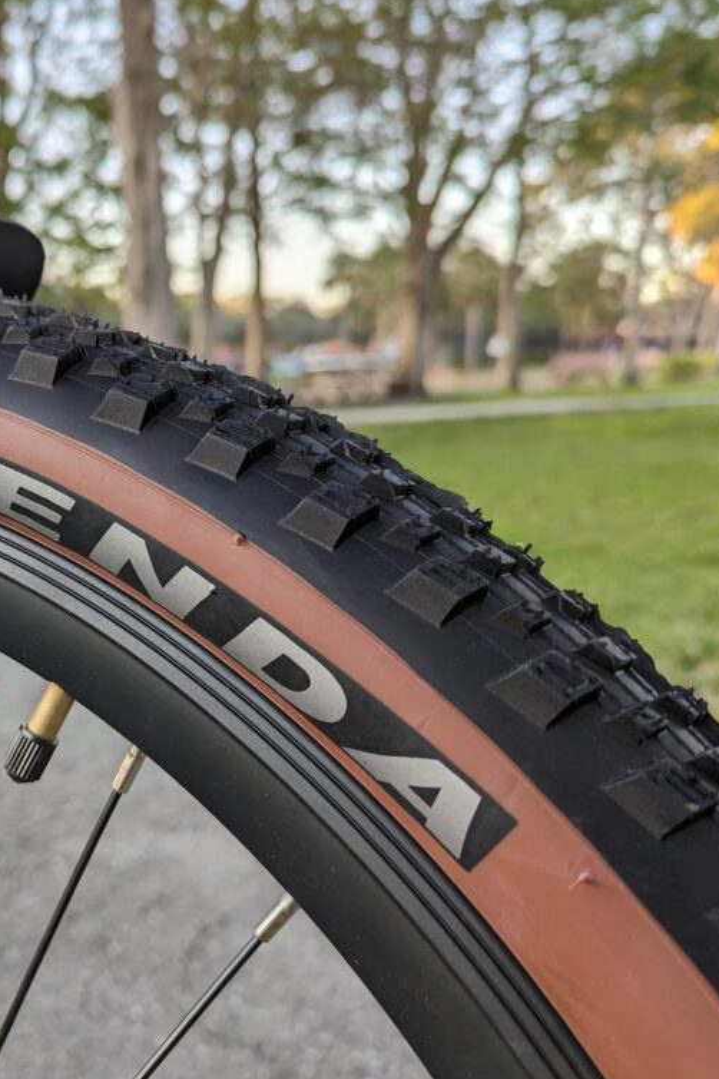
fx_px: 1019
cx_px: 64
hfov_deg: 36.3
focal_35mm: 34
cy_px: 544
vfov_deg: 55.8
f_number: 1.85
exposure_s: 1/148
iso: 40
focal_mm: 6.81
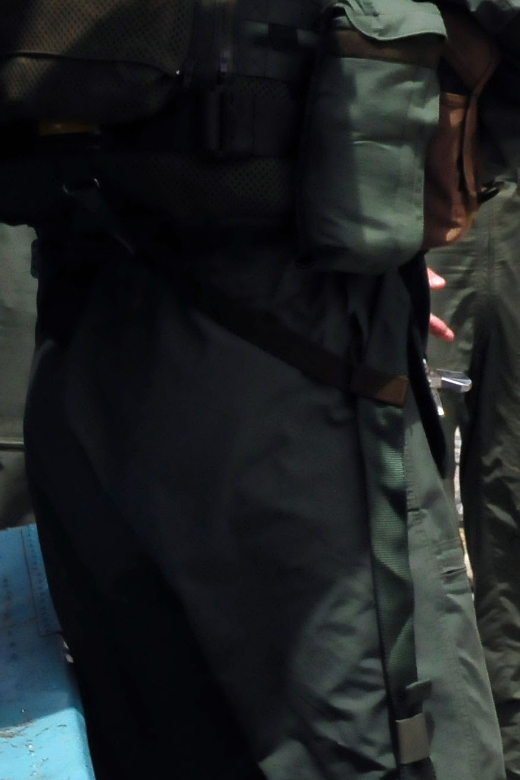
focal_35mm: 136
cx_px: 705
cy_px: 74
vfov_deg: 14.9
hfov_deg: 9.9
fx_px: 2946
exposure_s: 1/640
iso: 1000
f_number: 13
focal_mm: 28
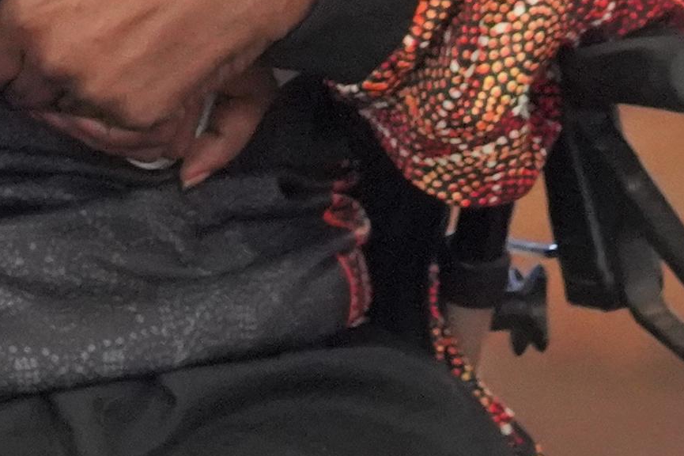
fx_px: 26361
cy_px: -108
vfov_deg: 1.0
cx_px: -103
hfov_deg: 1.5
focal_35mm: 1388
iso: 12800
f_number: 6.3
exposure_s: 1/250
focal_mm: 240
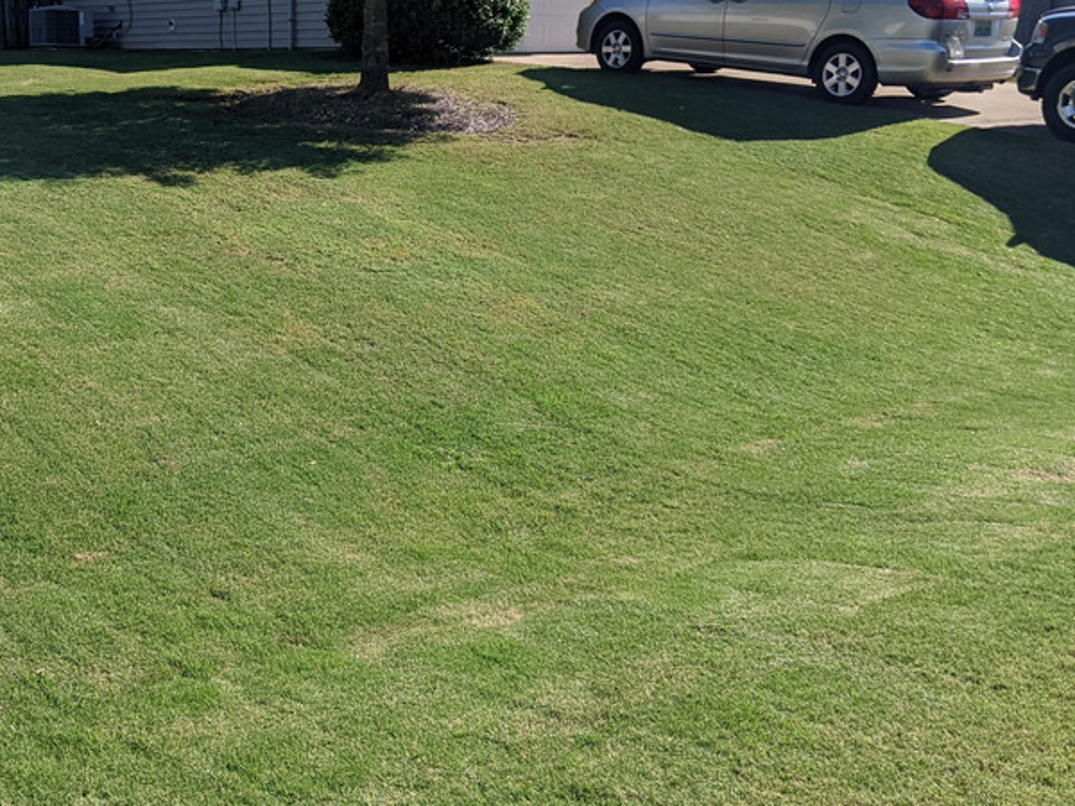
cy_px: 299
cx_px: 298
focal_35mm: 48
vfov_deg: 30.1
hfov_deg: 38.8
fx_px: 1491
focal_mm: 4.44
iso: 59
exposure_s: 1/3906
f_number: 1.8
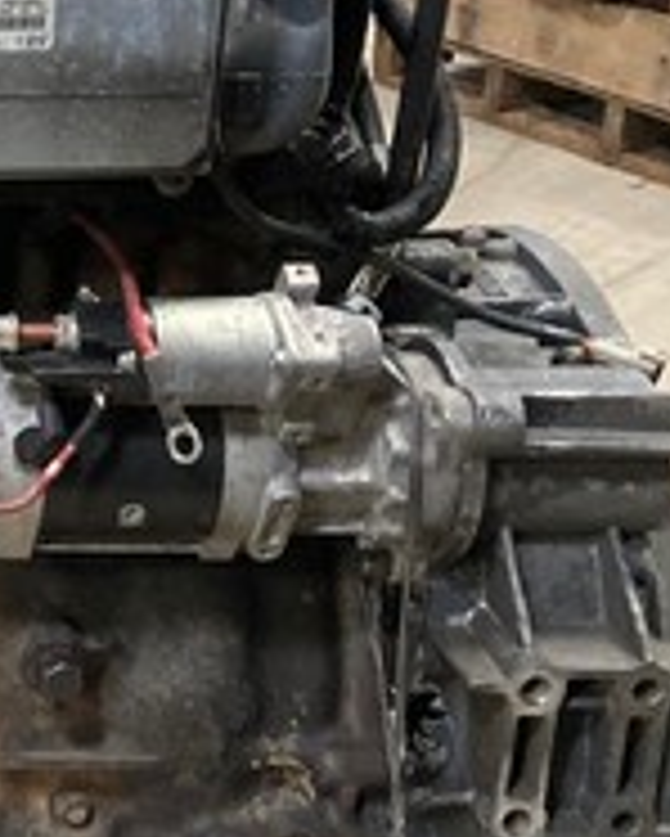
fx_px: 2328
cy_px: 212
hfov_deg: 14.5
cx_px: -526
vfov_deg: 20.2
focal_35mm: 94
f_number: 1.8
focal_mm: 3.99
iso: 500
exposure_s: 1/30
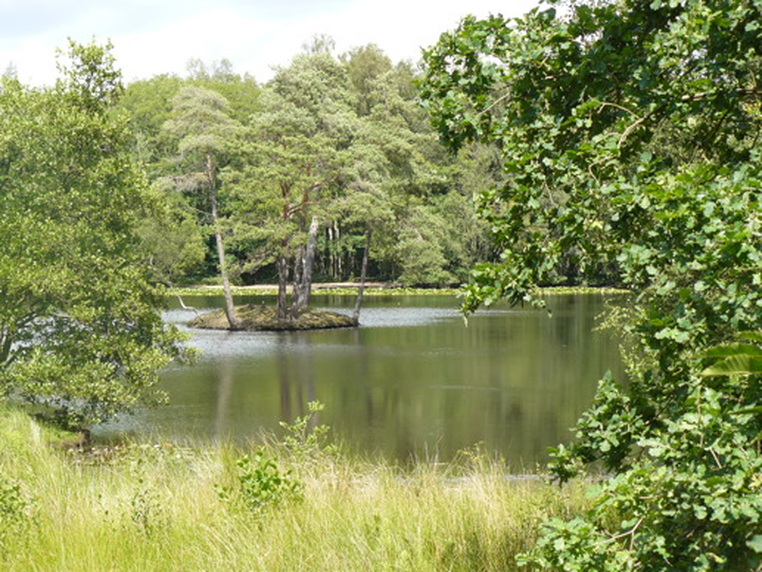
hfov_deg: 22.8
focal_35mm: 86
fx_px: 1894
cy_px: 286
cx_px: 381
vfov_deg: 17.2
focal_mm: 14.3
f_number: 4
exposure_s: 1/250
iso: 100
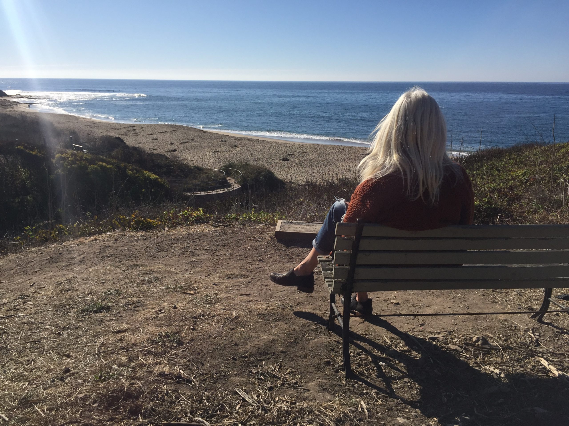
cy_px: 213
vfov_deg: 48.2
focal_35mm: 29
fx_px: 477
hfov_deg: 61.7
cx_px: 284
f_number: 2.2
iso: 32
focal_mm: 4.15
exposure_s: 1/3968
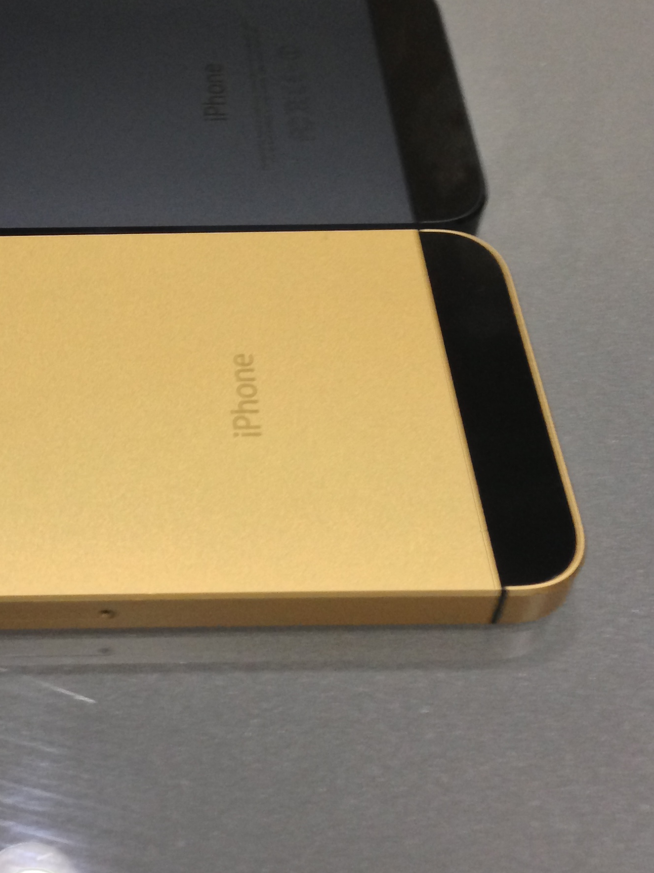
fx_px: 1537
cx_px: 66
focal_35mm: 61
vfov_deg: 31.5
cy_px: 296
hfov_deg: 23.4
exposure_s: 1/20
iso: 160
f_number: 2.4
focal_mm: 4.13
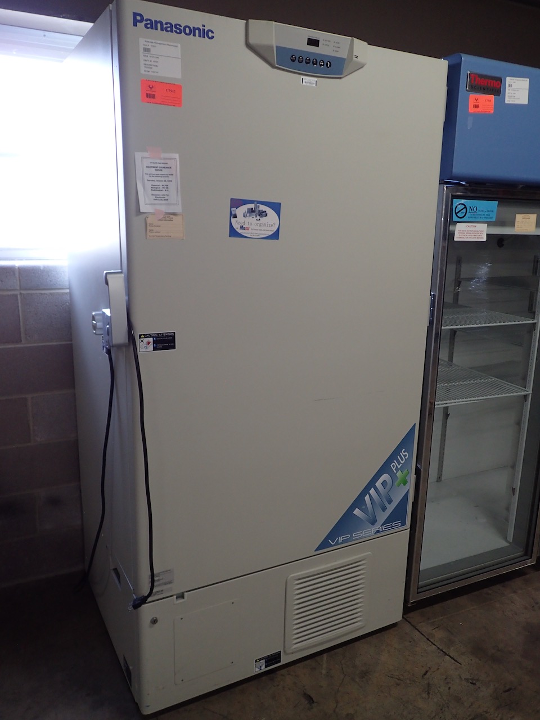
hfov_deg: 49.7
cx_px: 270
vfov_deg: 63.4
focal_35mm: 28
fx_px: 582
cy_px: 360
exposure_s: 1/50
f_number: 2.2
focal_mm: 5.14
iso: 200
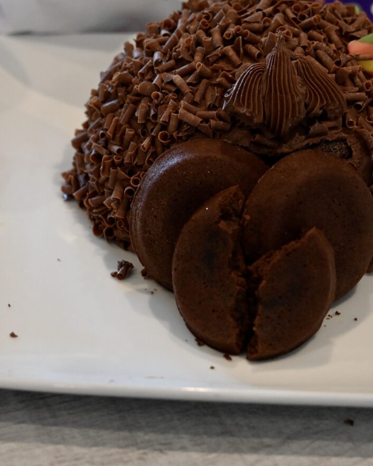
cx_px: 207
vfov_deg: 14.2
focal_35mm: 135
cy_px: 133
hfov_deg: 11.4
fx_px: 1862
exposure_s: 1/125
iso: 3200
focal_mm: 62
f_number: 4.8
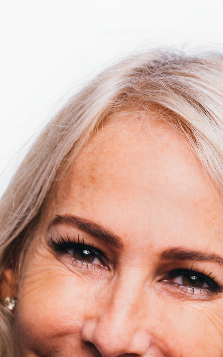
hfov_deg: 5.2
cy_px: 457
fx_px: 2450
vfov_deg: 8.2
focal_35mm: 252
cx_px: 113
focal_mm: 85
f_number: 5.6
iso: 200
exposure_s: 1/100
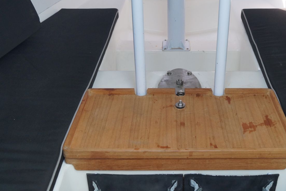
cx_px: 178
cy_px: 101
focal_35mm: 47
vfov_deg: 28.6
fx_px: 373
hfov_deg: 41.6
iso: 500
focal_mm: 18
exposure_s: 1/160
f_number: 4
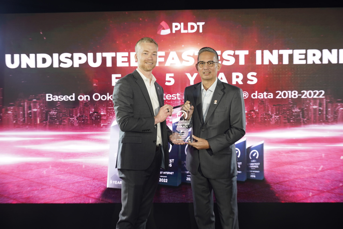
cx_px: 172
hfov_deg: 44.6
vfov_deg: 30.6
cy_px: 114
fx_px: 418
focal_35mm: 44
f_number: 4
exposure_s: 1/100
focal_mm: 43.9
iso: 640
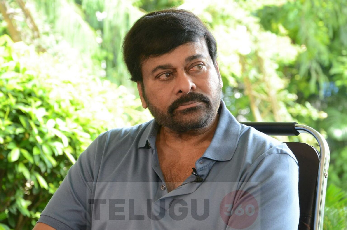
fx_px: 1414
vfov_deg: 9.3
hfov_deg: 14.0
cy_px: 115
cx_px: 174
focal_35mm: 147
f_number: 7.1
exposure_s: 1/125
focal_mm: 98
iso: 1250
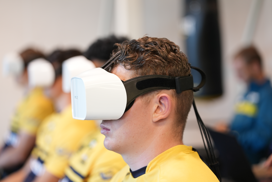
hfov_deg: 20.0
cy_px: 91
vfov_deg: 13.4
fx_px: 771
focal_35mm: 102
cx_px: 136
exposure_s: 1/100
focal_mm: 102
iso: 640
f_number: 2.8
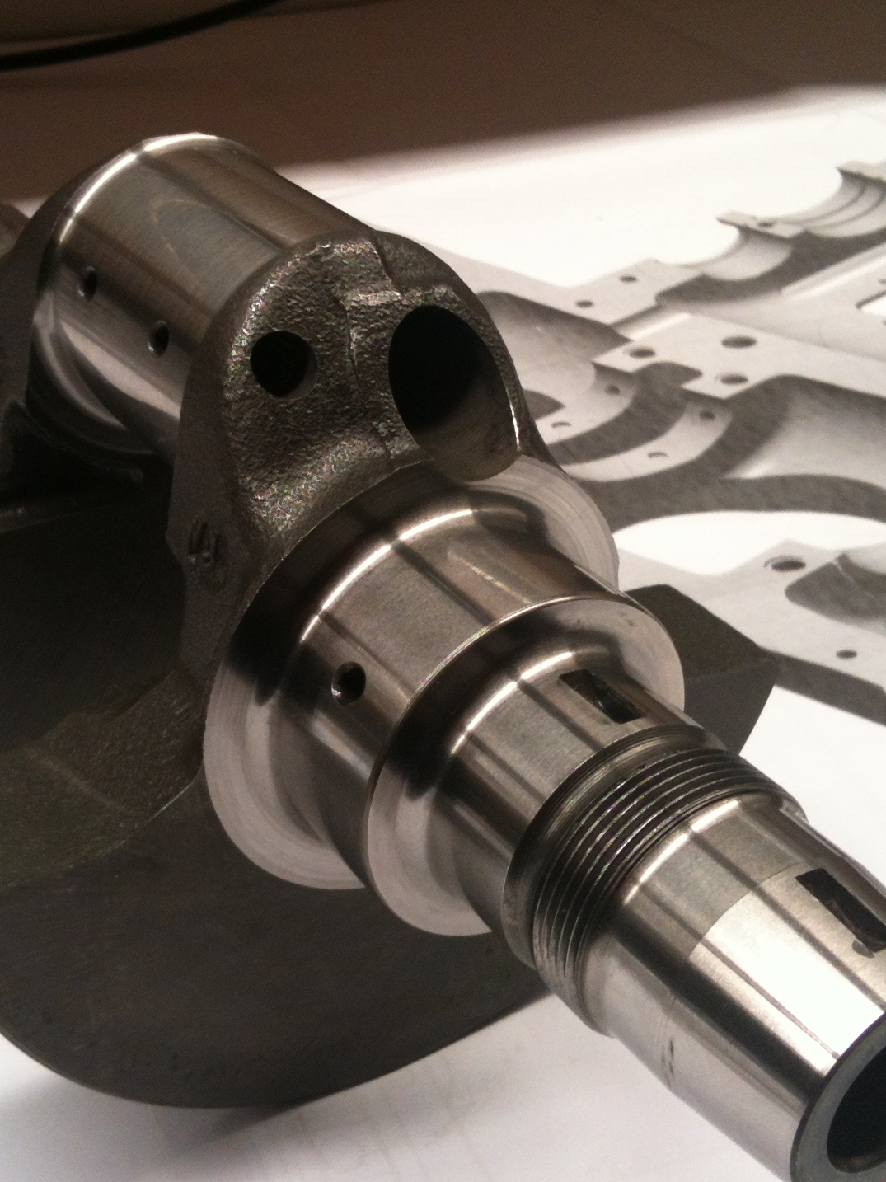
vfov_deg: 38.2
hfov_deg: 29.0
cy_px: 620
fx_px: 1707
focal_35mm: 50
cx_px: 335
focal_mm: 3.85
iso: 80
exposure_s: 1/60
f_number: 2.8
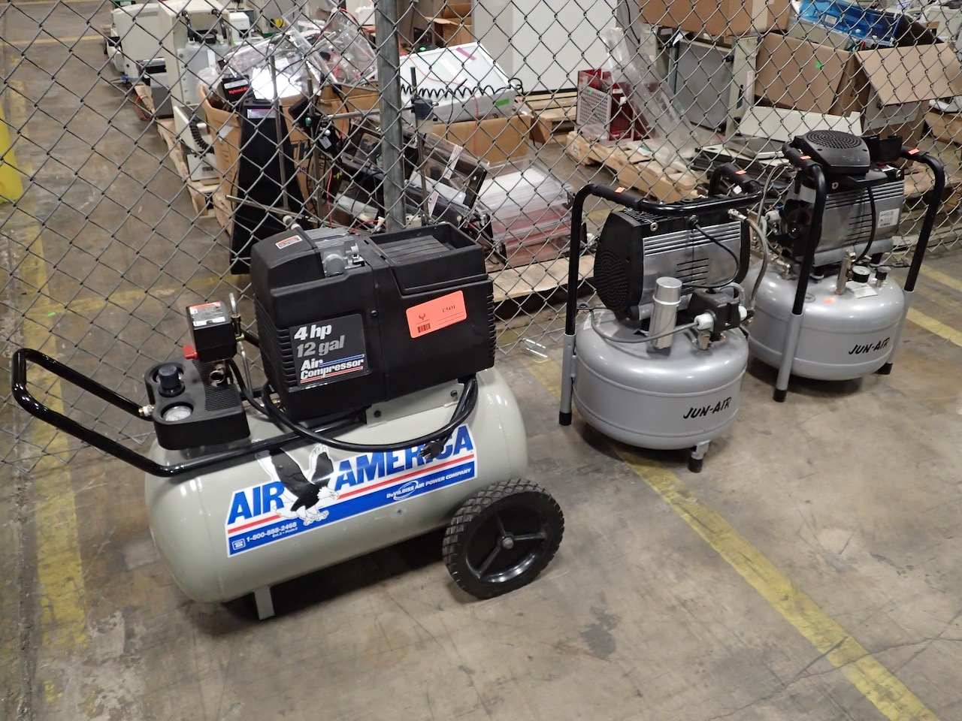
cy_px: 360
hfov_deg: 60.0
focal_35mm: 30
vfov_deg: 46.8
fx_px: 834
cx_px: 481
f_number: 2.3
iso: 500
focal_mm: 5.5
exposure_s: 1/30
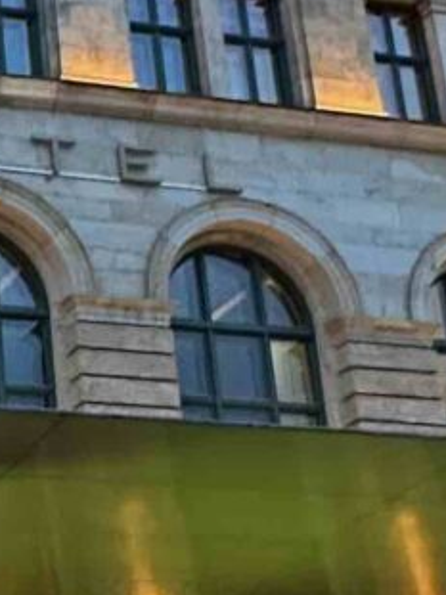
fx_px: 1650
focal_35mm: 96
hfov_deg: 14.3
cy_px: 355
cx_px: -243
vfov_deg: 20.4
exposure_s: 1/34
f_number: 2.2
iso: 800
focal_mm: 2.22
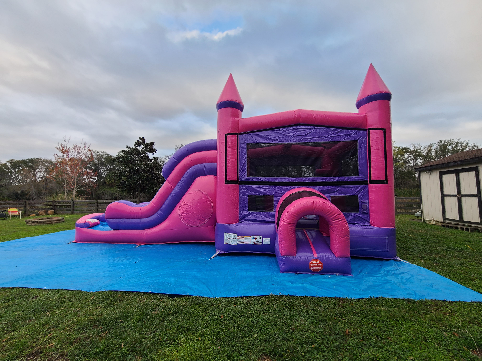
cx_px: 241
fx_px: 181
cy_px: 180
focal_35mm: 13
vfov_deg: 89.9
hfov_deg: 106.2
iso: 50
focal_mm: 2.2
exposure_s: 1/120
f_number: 2.2
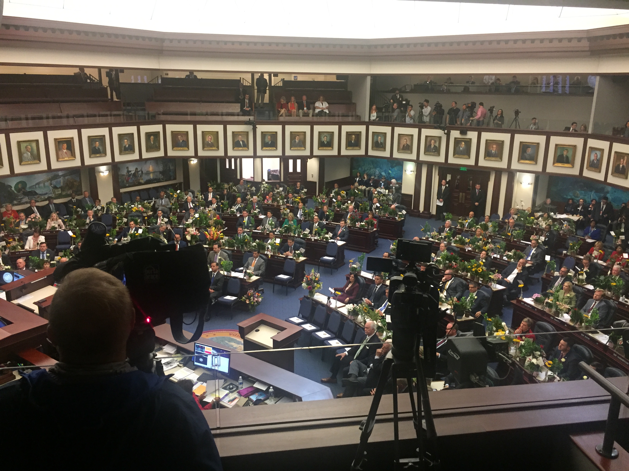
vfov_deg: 48.2
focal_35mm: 29
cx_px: 314
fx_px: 527
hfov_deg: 61.7
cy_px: 236
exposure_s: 1/30
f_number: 2.2
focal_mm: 4.15
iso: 200
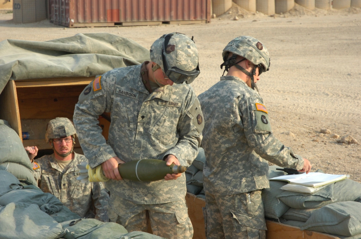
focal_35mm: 84
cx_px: 180
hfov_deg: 24.2
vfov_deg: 16.2
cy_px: 120
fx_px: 841
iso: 250
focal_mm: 56
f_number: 6
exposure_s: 1/400
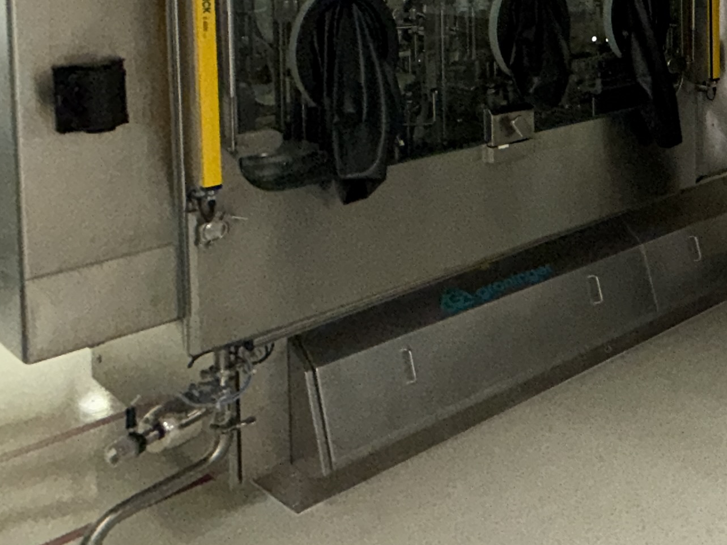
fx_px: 924
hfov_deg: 32.6
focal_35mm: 44
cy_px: -50
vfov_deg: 29.7
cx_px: 938
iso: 125
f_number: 2.2
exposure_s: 1/100
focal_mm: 2.22
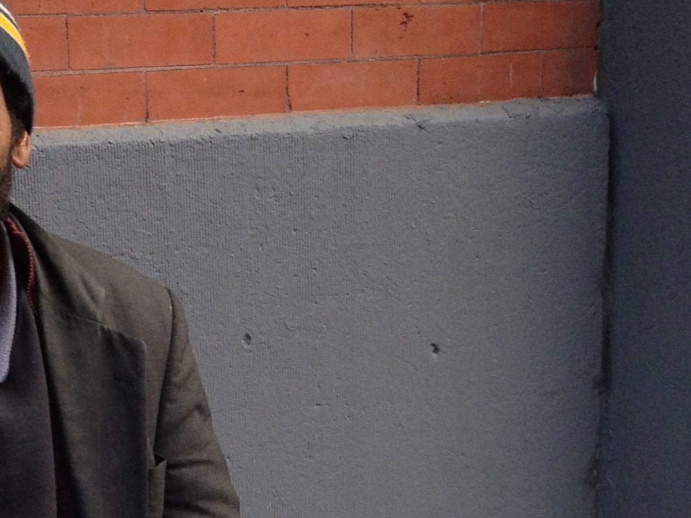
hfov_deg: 17.8
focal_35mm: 110
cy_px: 680
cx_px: 206
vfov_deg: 13.0
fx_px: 2196
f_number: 2.4
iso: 80
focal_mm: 4.28
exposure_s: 1/120
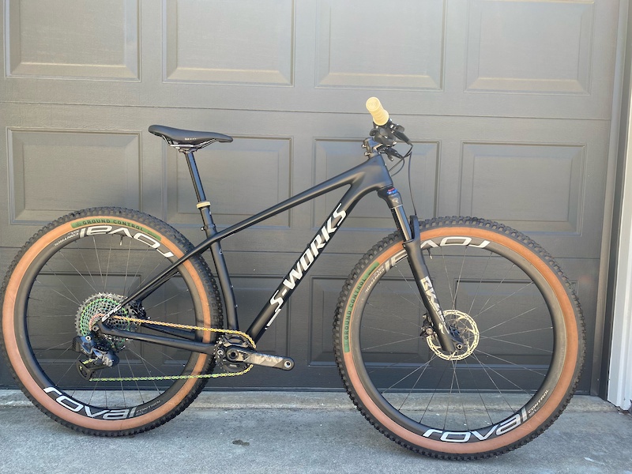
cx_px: 316
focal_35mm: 26
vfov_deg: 53.1
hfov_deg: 67.3
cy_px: 237
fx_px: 475
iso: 32
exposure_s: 1/164
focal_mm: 4.25
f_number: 1.8
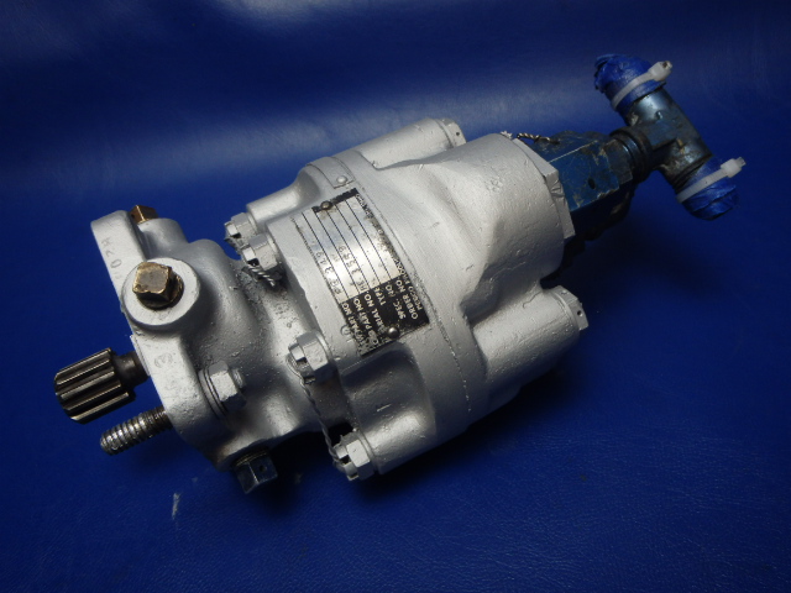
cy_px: 296
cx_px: 396
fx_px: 640
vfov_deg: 49.7
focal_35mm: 28
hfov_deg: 63.4
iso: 200
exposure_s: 1/50
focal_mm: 5
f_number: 3.9
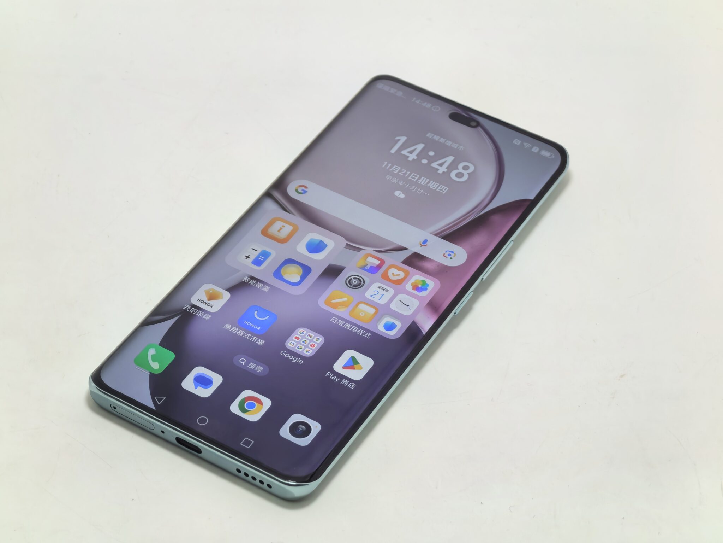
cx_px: 362
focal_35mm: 95
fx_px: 1984
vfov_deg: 15.6
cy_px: 272
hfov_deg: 20.7
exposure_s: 1/100
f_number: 3
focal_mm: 14.6
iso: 160
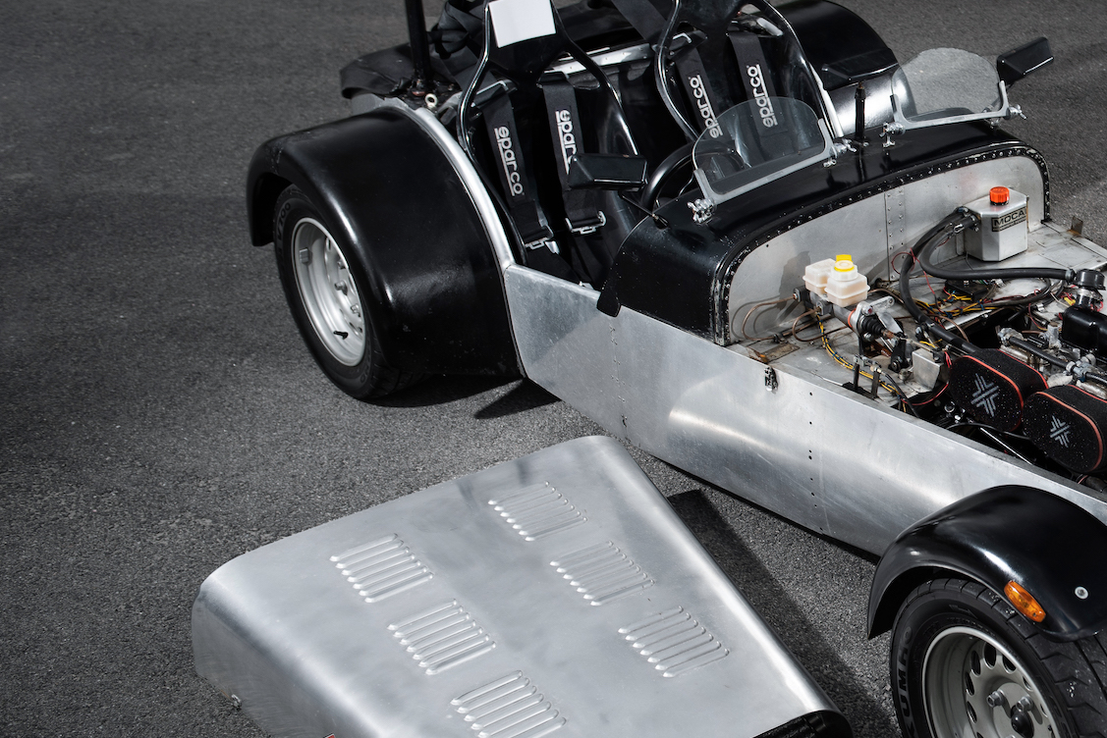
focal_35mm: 55
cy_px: 370
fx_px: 1692
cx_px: 935
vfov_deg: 24.6
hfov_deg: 34.7
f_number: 4.5
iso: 64
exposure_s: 1/160
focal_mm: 31
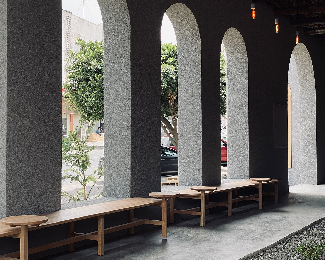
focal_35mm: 55
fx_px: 529
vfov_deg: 27.6
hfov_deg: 34.1
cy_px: 130
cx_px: 151
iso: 20
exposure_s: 1/311
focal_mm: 6
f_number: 2
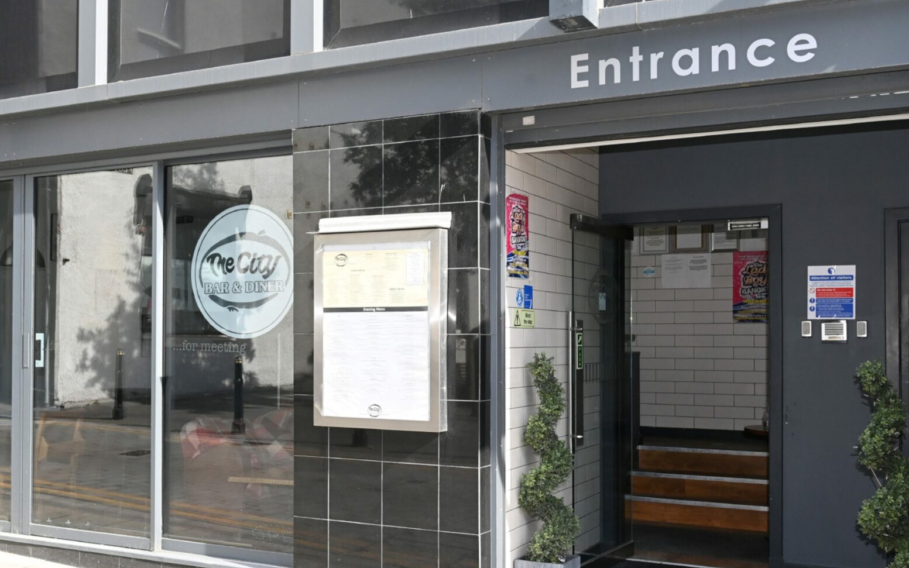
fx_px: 1065
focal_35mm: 43
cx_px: 421
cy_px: 320
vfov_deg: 29.8
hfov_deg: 46.2
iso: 2500
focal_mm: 32
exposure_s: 1/2500
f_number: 6.3
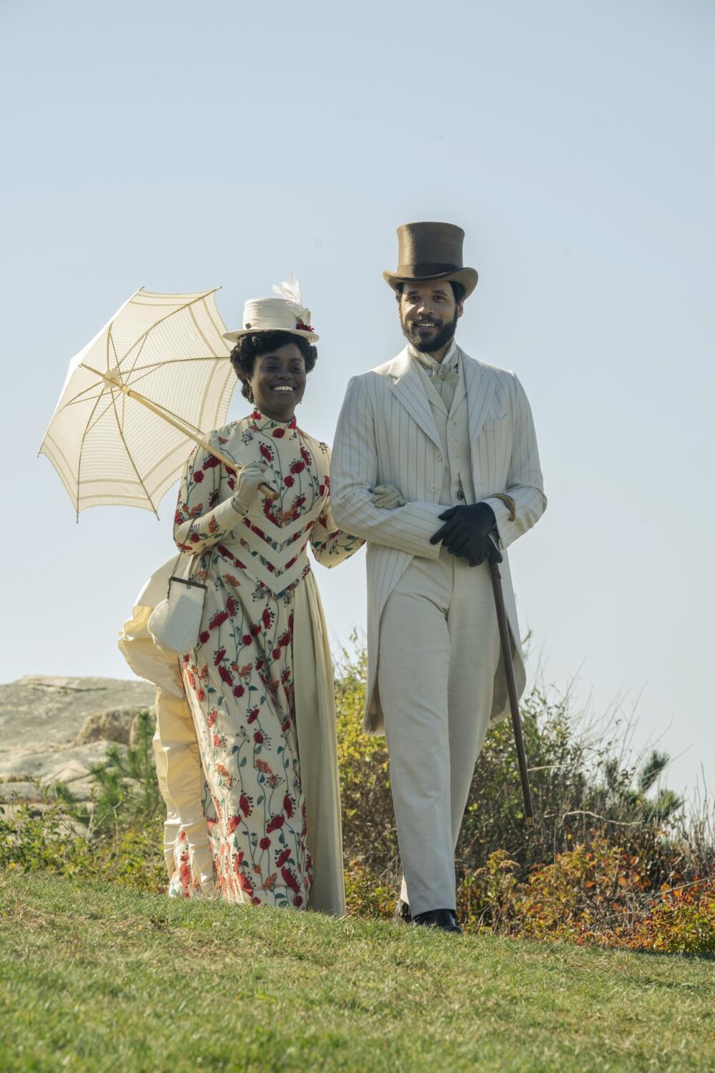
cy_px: 536
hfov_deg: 8.1
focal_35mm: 170
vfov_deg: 12.1
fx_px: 5064
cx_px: 358
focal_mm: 170
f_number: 11
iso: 250
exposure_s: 1/160
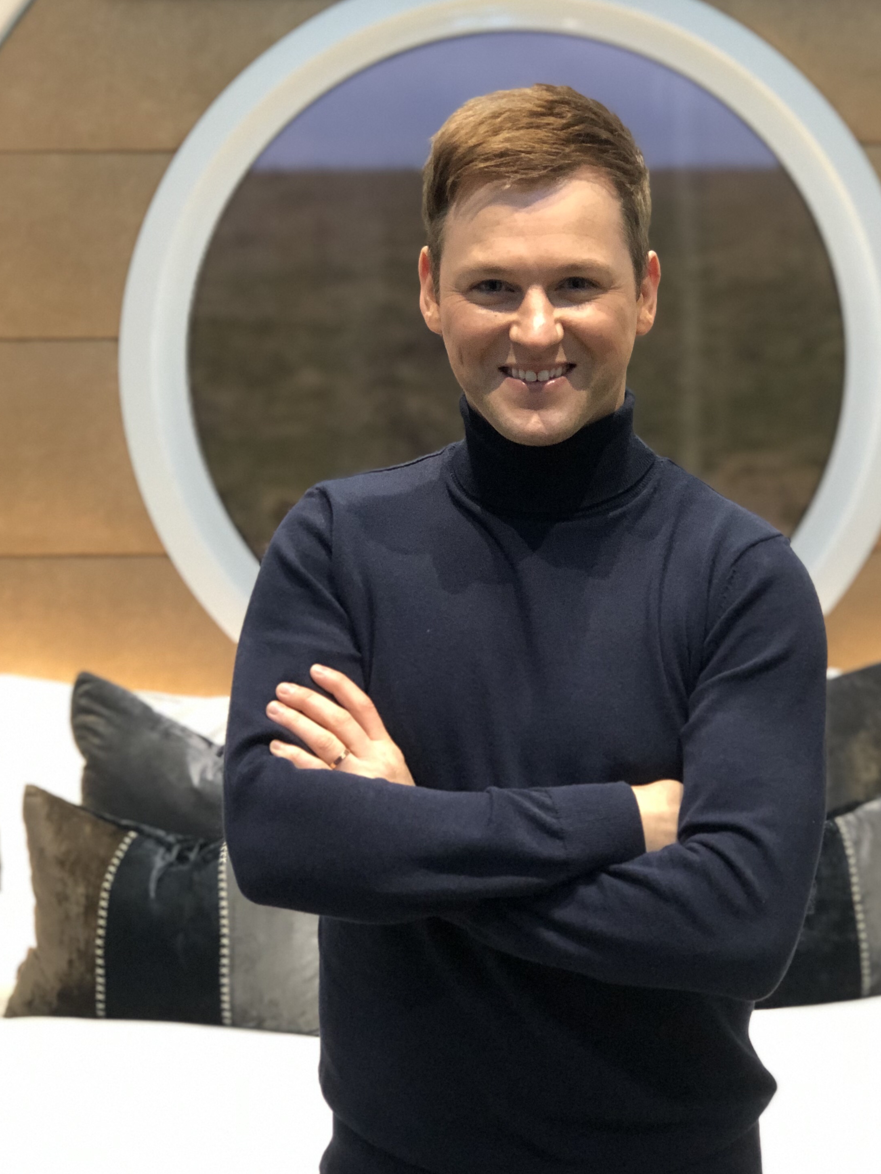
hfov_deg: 18.7
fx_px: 2681
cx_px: 466
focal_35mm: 79
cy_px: 515
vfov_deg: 24.7
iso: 250
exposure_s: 1/30
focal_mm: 6.6
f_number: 2.8
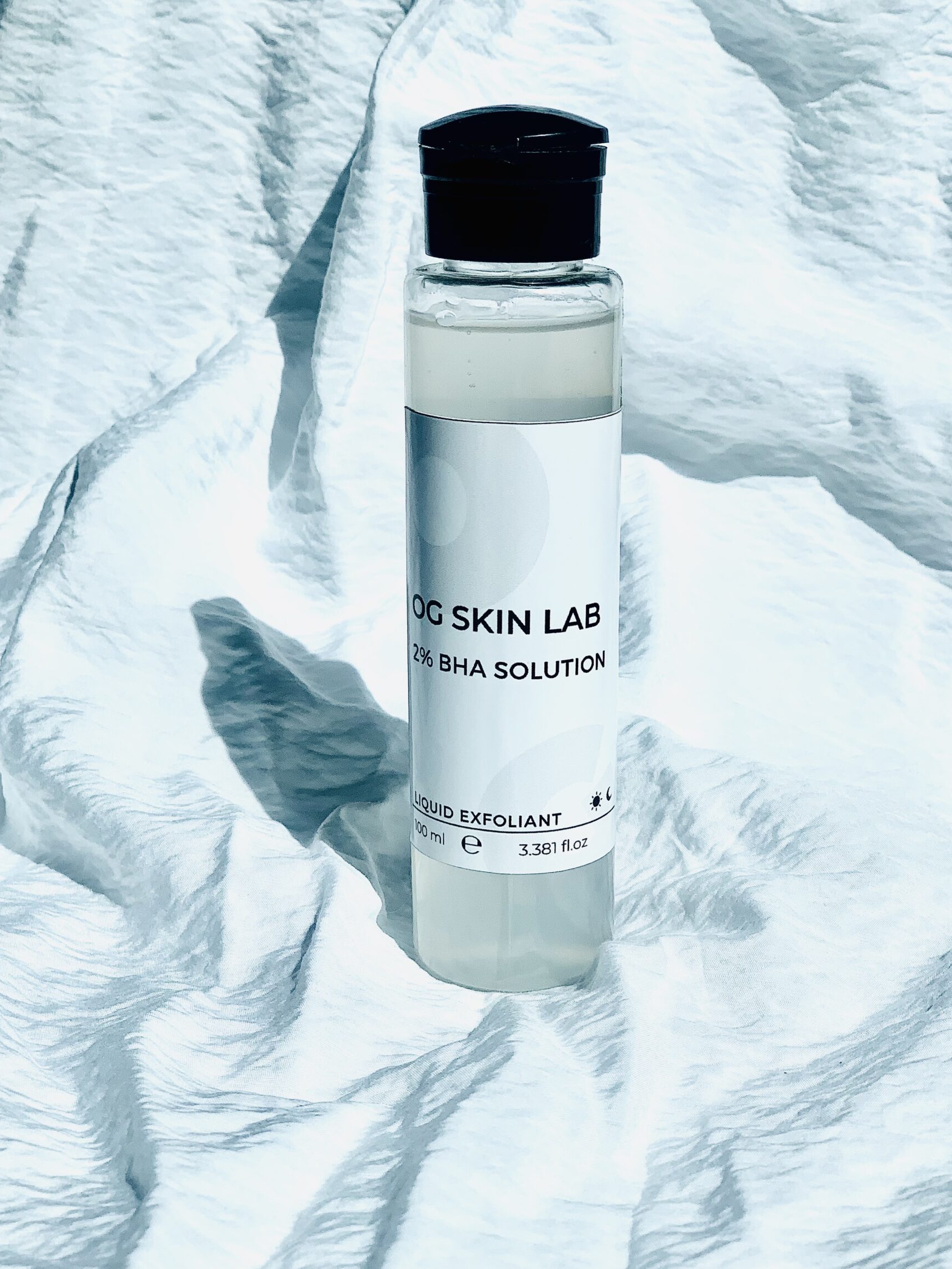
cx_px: 501
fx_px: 2127
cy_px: 663
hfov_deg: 25.2
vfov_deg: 33.2
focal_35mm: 58
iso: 16
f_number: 2.4
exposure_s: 1/1712
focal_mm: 6
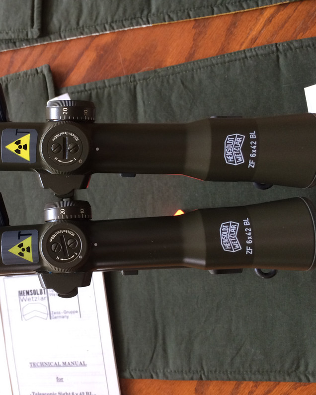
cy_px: 198
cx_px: 58
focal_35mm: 38
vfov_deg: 47.9
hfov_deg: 37.6
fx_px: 444
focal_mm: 4.15
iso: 100
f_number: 2.2
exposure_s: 1/30
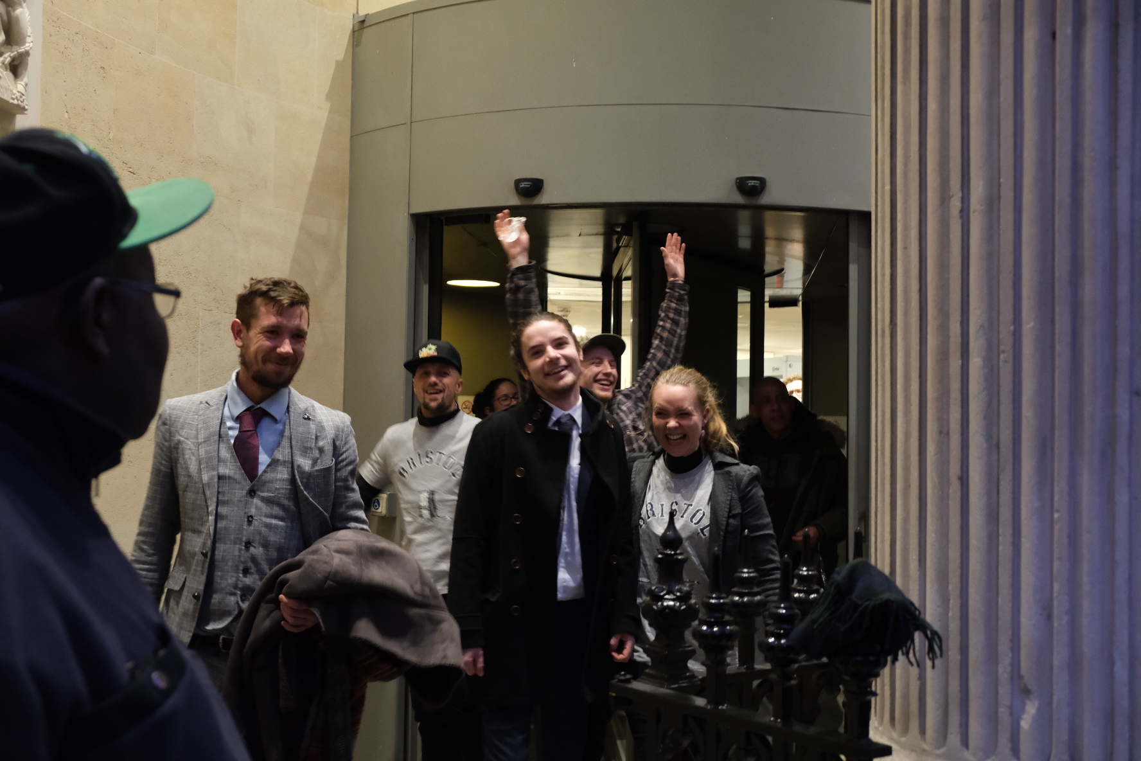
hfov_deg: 46.4
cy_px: 380
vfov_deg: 31.9
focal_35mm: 42
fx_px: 1331
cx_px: 570
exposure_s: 1/40
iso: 3200
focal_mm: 27.9
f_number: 4.2
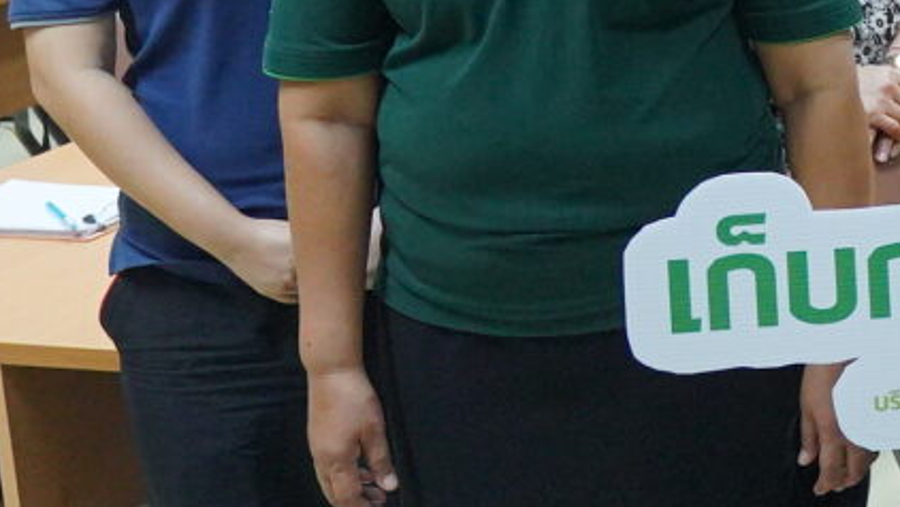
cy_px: -129
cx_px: 2058
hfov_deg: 12.2
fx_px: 3486
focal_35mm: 146
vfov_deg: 8.2
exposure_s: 1/160
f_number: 4
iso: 2000
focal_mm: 23
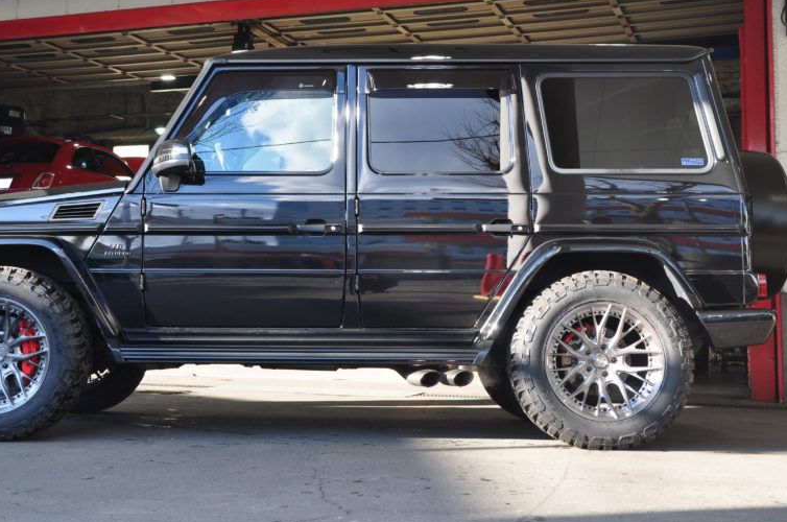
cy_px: 198
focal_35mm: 53
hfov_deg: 37.4
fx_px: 1157
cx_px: 313
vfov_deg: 25.4
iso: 220
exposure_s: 1/60
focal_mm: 26
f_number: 8
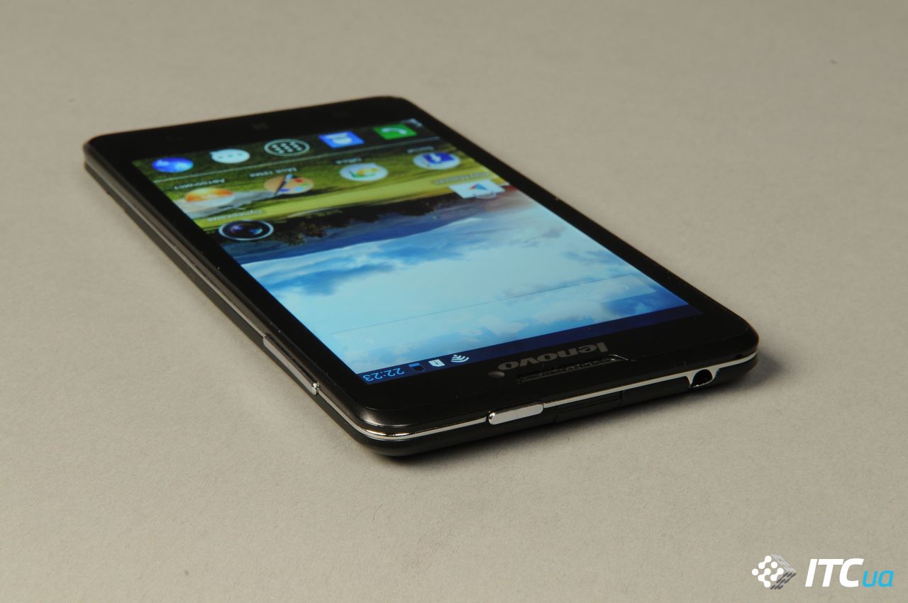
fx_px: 2078
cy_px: 302
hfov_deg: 24.6
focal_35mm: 82
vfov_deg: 16.5
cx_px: 454
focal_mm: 55
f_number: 20
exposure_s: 2.5
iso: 200
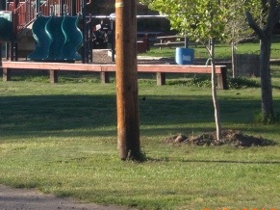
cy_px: 32
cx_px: 8
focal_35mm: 251
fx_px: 2029
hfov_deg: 7.9
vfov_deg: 5.9
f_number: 5.9
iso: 100
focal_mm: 18.9
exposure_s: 1/200
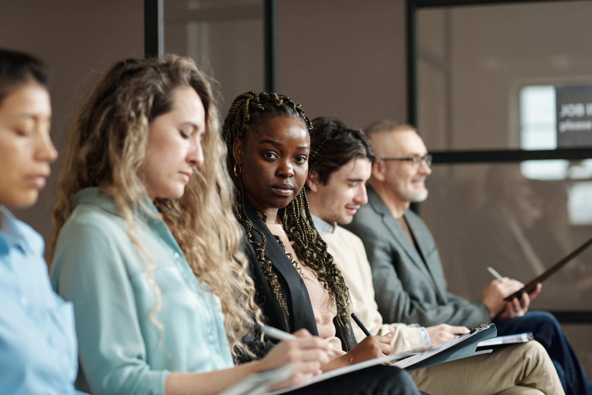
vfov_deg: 16.1
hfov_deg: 23.9
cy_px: 198
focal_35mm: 85
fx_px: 1398
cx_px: 296
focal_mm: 85
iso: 640
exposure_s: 1/200
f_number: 2.5
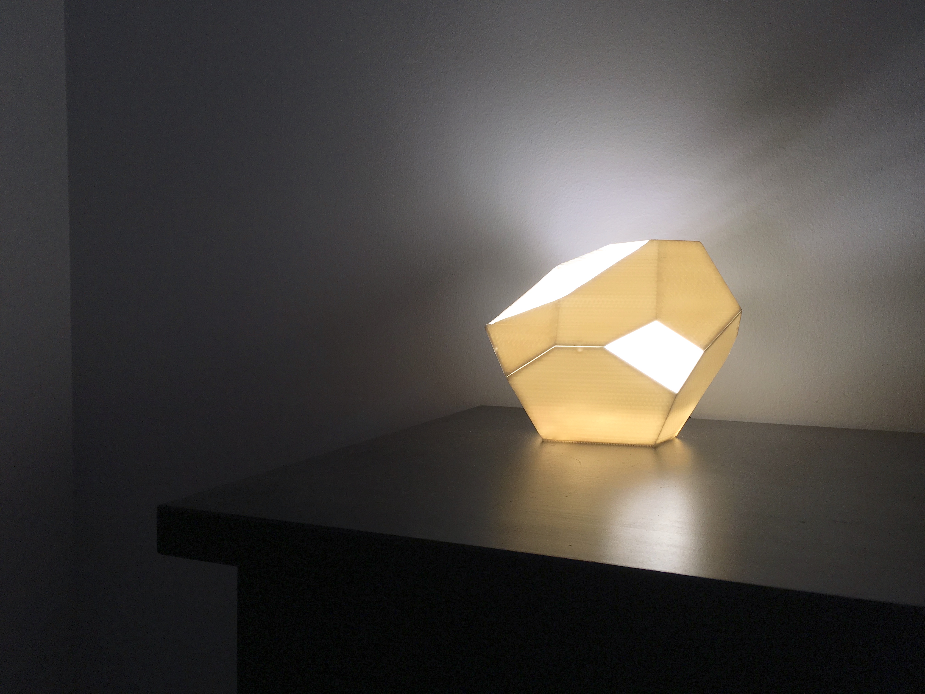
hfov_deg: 61.7
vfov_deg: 48.2
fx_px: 775
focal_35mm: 29
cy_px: 347
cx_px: 462
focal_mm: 4.15
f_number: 2.2
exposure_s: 1/120
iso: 25
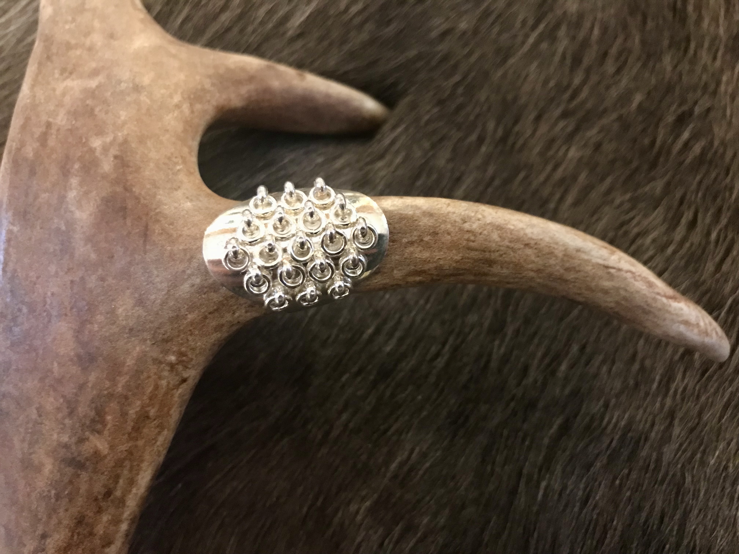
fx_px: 598
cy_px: 277
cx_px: 370
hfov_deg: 63.4
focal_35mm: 28
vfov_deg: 49.7
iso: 100
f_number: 1.8
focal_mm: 3.99
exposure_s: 1/4
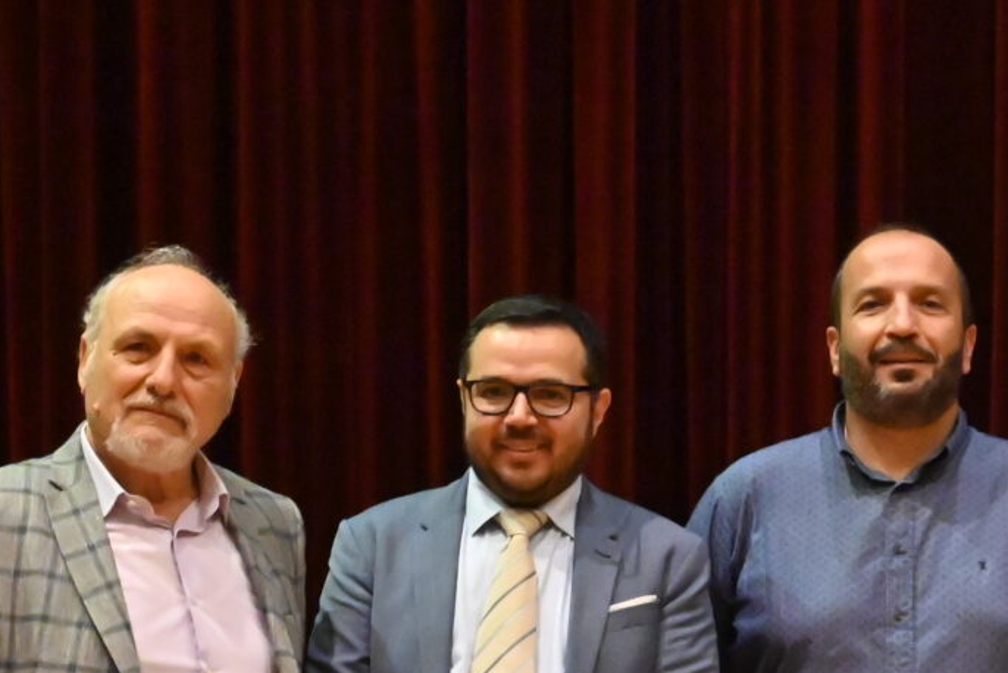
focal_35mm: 179
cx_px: 1318
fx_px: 5014
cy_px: 653
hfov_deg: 11.2
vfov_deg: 7.6
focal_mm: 48
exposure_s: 1/100
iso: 8000
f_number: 7.1
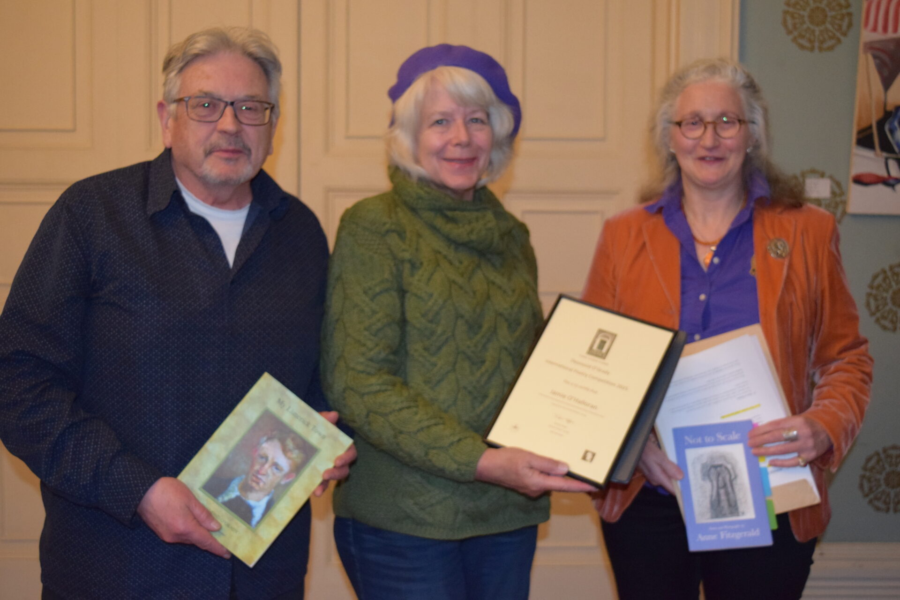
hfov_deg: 45.0
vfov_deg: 30.8
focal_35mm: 44
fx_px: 1087
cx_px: 450
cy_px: 300
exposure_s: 1/60
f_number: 4.2
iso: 2800
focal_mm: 29
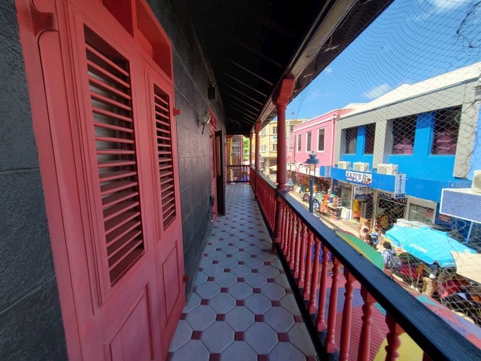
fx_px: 181
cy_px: 180
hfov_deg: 106.2
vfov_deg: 89.9
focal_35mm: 13
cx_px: 240
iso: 50
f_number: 2.2
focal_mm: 1.8
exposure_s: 1/437
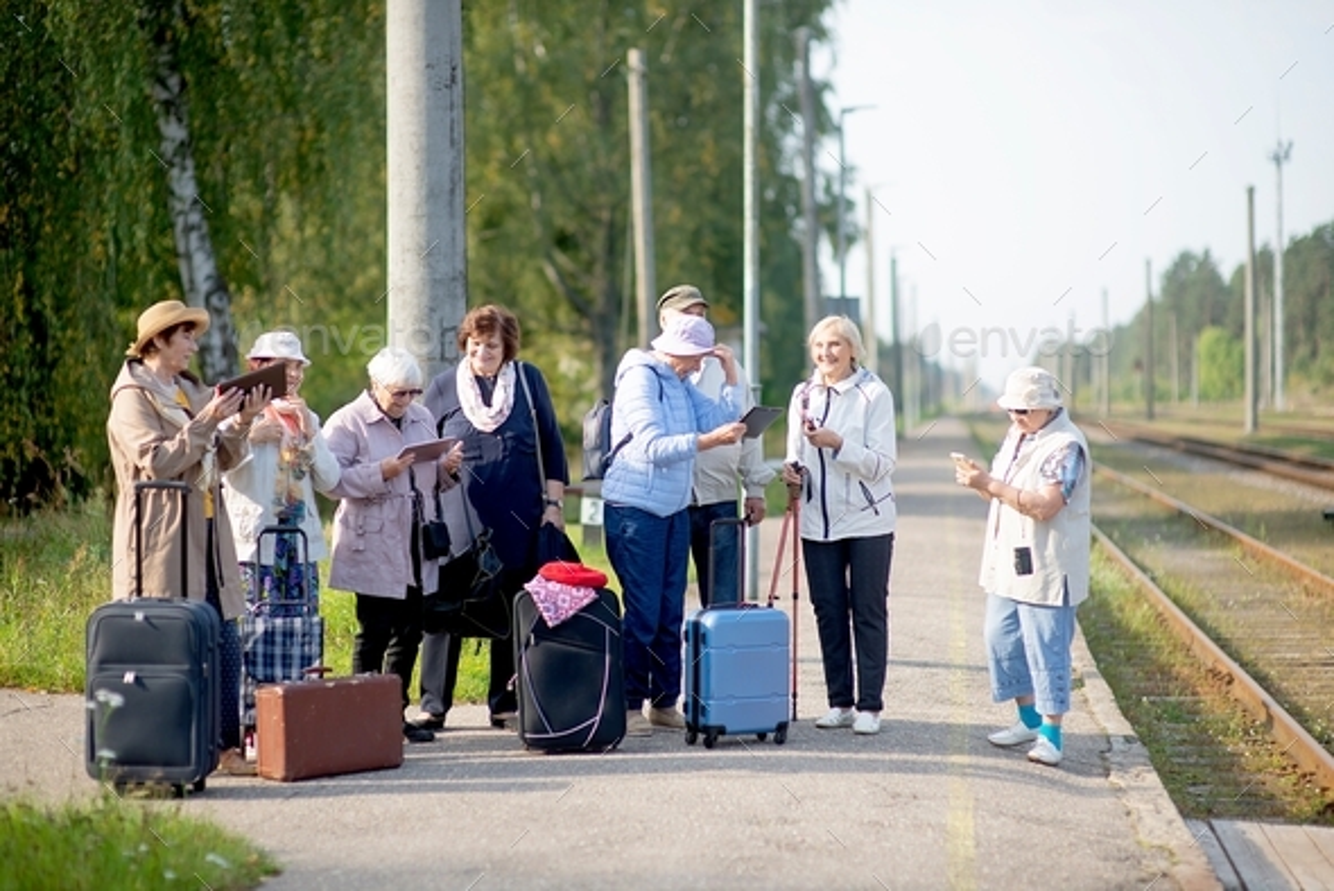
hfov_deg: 23.9
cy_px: 446
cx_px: 667
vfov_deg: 16.1
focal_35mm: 85
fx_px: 3151
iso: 100
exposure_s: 1/2000
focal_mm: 85
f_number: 1.8
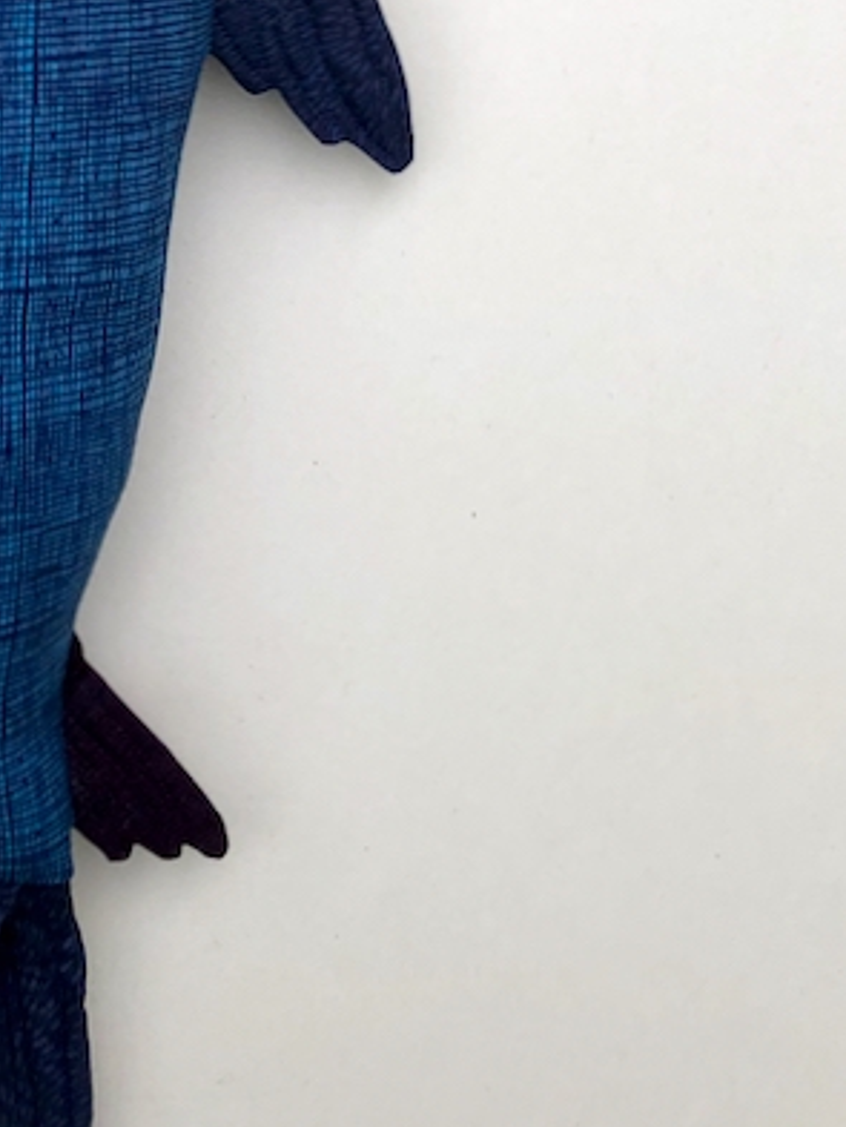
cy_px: -130
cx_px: -63
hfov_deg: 18.7
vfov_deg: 23.9
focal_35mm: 76
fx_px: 2475
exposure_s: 1/489
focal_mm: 3.99
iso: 20
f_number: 1.8
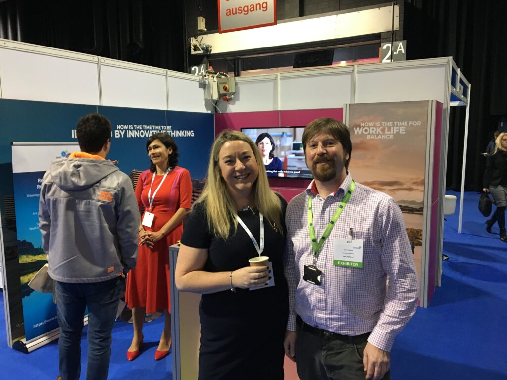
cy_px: 190
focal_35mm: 29
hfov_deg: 61.7
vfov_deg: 48.2
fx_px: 425
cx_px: 254
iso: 200
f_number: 2.2
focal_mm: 4.15
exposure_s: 1/33
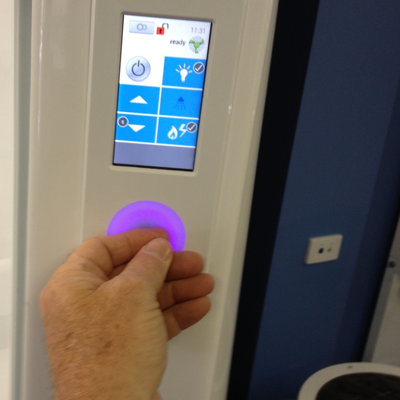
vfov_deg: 35.3
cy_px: 211
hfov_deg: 35.1
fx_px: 628
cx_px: 144
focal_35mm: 48
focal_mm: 4.28
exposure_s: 1/25
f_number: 2.4
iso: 64
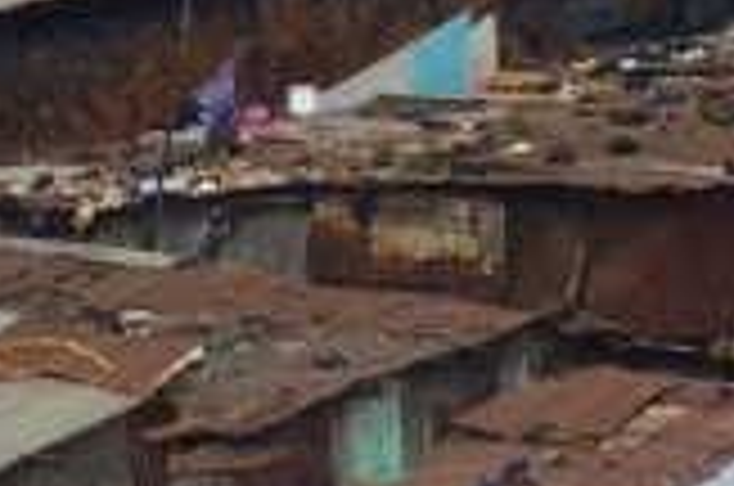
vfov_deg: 1.9
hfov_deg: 2.8
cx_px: 540
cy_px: -718
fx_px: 14956
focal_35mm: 735
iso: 1000
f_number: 14
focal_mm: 80
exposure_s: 1/160
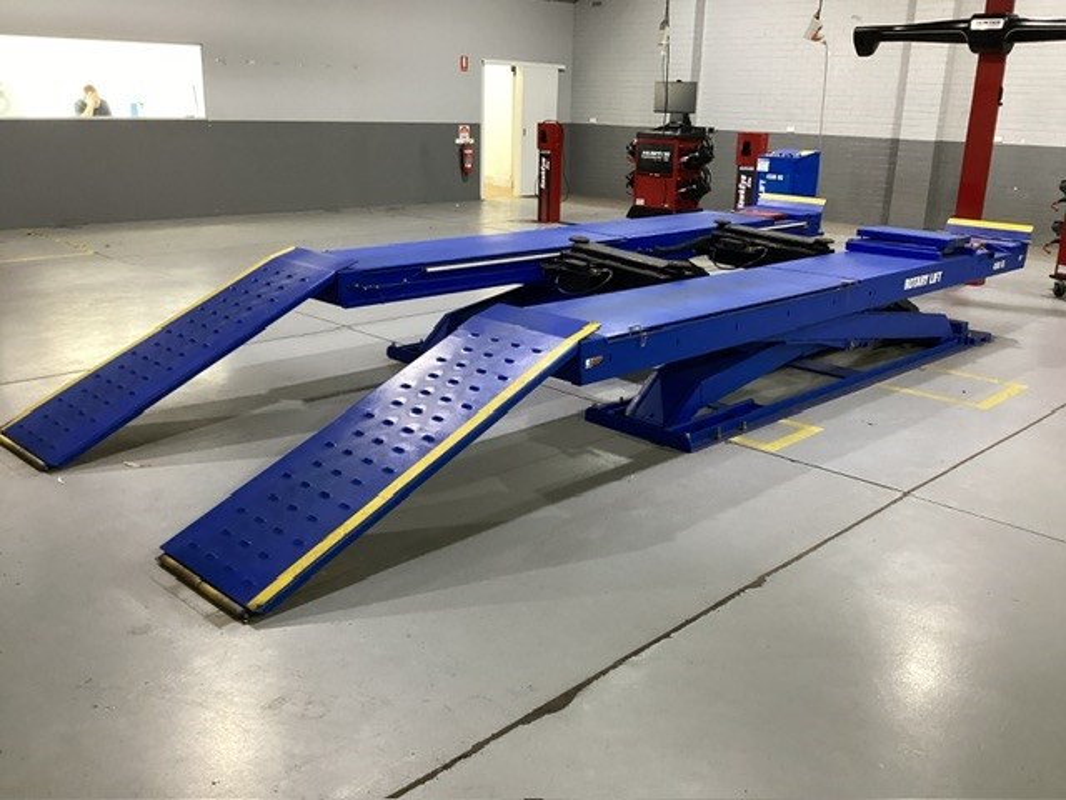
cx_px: 533
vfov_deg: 45.4
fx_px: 955
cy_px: 400
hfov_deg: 58.4
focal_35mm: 31
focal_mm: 3.3
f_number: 2.4
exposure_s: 1/50
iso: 160
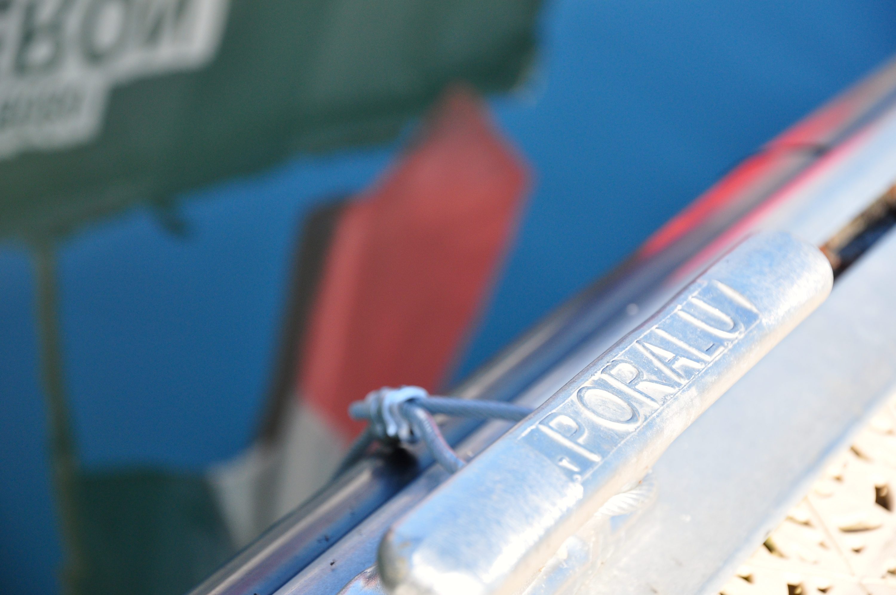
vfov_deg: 11.4
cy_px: 298
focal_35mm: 120
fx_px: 2983
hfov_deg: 17.1
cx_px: 448
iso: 400
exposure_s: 1/640
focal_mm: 80
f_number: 5.6
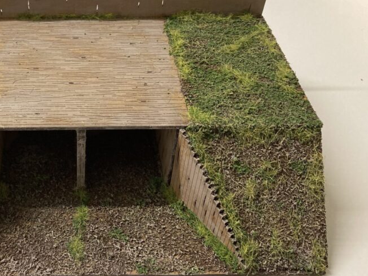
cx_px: 81
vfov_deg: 32.9
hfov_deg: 41.4
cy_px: 125
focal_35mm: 44
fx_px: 468
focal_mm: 3.99
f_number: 1.8
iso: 250
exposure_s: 1/50
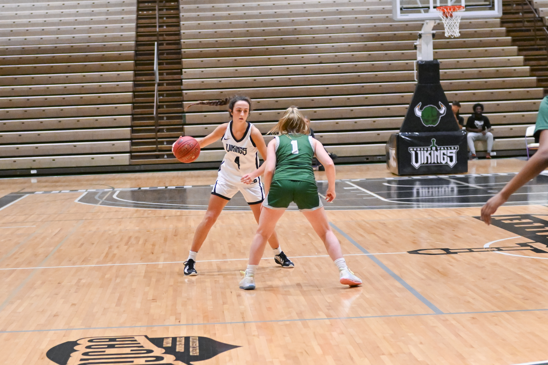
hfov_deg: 33.4
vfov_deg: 22.6
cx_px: 274
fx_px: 913
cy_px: 182
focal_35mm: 60
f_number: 2.8
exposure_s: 1/800
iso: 3200
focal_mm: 60
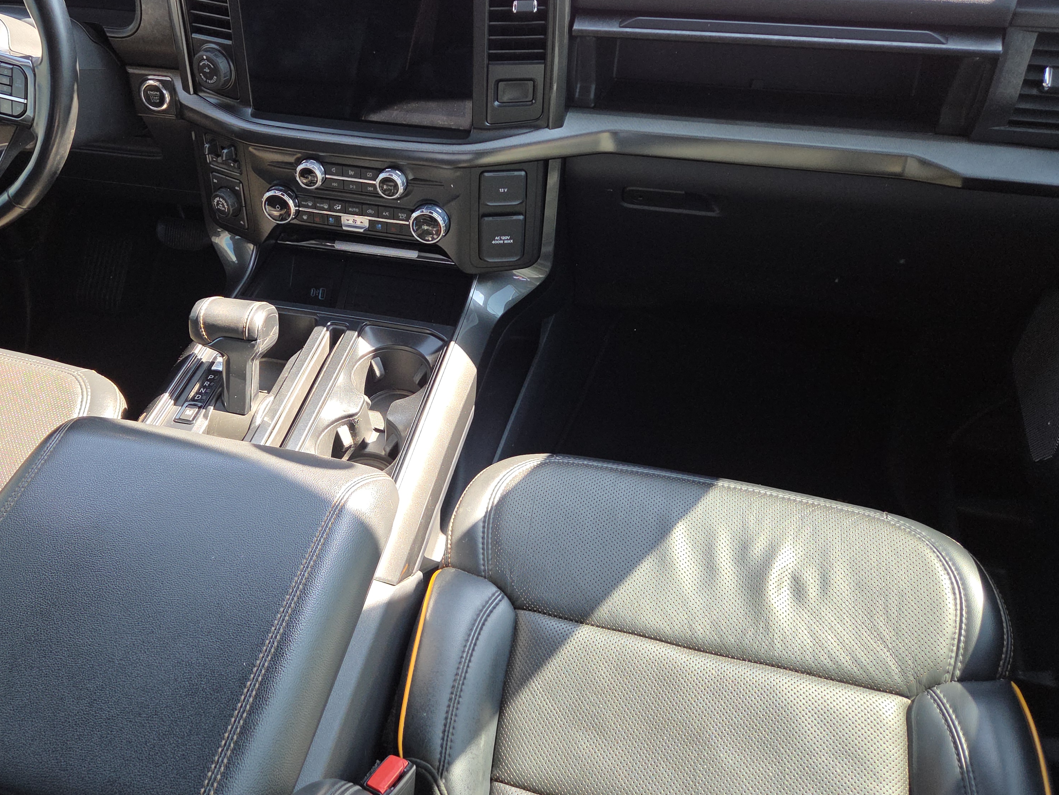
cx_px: 402
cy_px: 338
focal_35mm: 31
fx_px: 948
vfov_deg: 45.3
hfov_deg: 57.7
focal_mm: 5.4
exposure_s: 1/180
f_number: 1.8
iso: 64
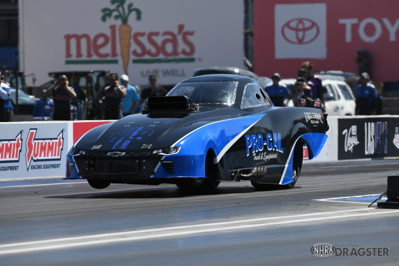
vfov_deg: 4.6
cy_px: 133
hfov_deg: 6.9
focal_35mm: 300
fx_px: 3323
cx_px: 200
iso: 250
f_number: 7.1
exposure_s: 1/1600
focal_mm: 300
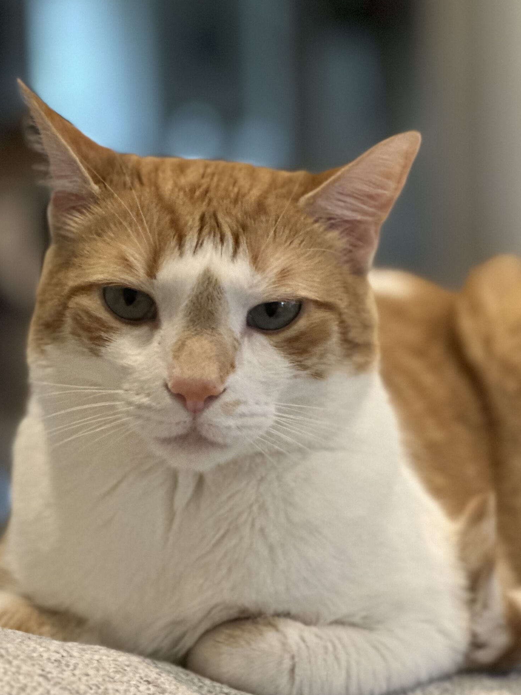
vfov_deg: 19.4
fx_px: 2027
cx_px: 301
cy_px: 374
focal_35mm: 101
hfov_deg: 14.6
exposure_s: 1/17
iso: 400
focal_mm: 9
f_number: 2.8
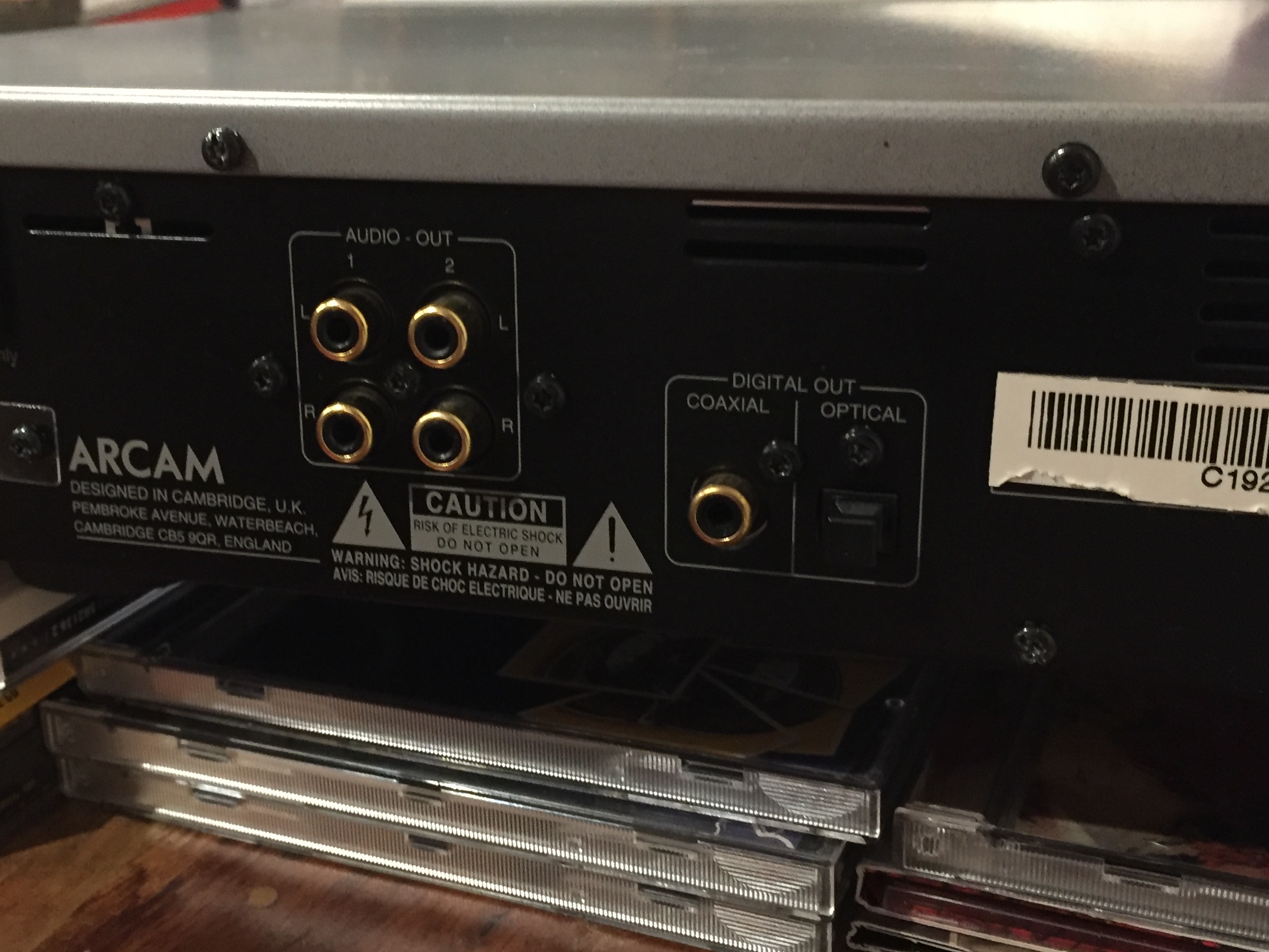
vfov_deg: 32.9
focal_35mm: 44
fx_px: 1613
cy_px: 446
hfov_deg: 42.8
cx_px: 539
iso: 500
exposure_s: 1/17
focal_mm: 4.15
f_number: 2.2
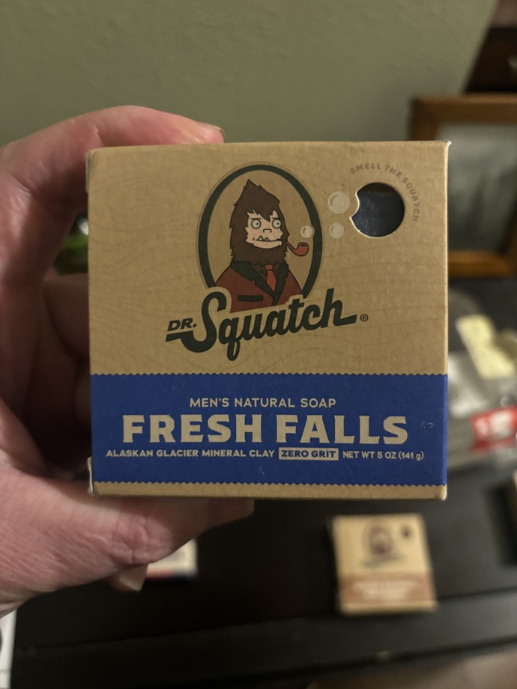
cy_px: 344
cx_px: 258
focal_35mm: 26
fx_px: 518
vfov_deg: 67.3
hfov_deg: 53.1
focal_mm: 5.96
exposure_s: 1/30
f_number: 1.6
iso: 800
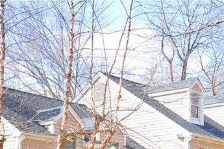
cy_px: 220
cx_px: 120
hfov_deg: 22.9
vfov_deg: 14.3
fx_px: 553
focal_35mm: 89
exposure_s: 1/200
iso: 400
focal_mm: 20
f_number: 8
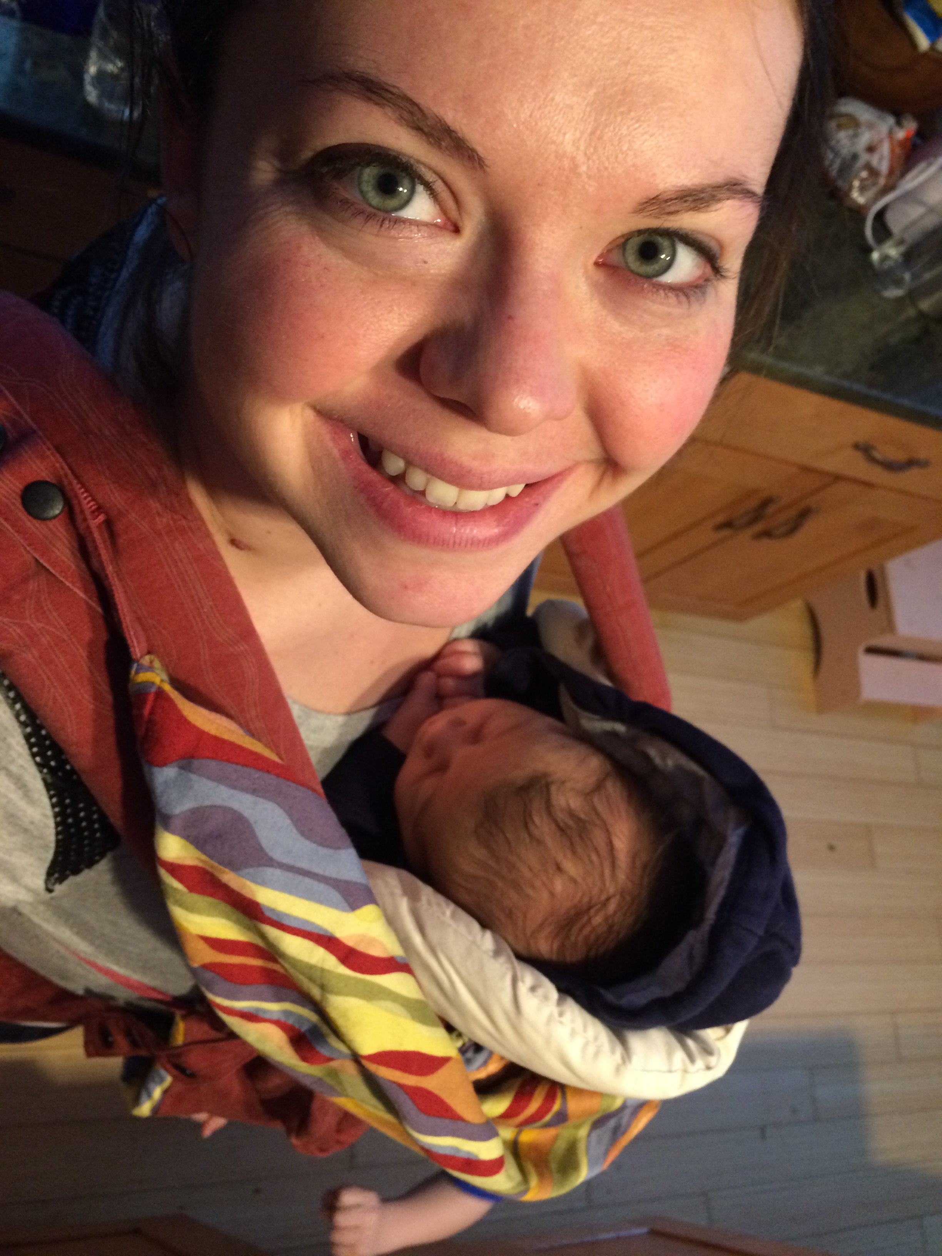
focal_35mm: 29
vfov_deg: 61.7
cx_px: 471
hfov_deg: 48.2
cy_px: 628
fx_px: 1052
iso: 250
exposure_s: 1/24
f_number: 2.2
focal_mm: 4.15
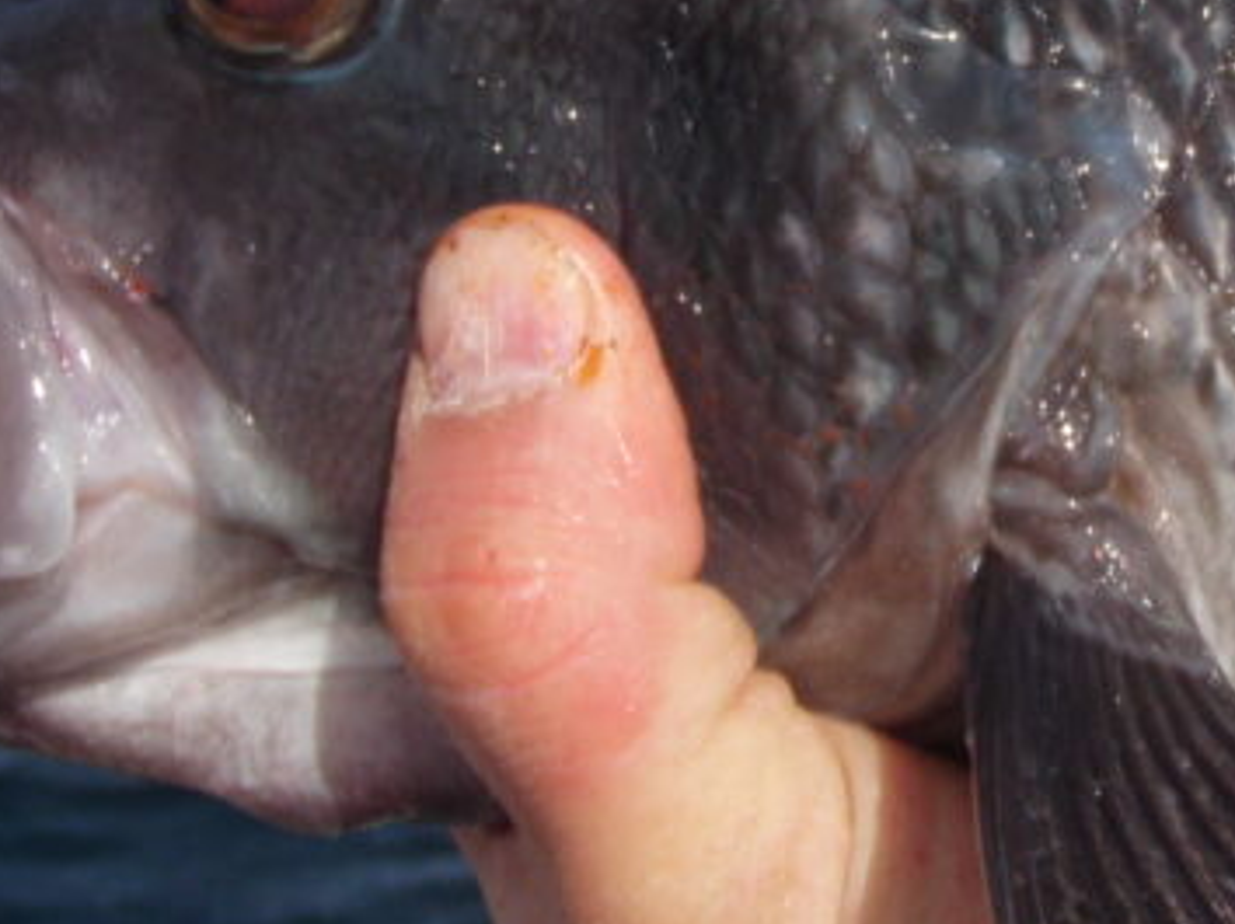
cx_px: 1204
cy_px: 98
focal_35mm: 110
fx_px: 3922
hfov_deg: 17.5
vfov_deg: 13.3
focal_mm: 6.7
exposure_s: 1/640
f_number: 4.5
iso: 80
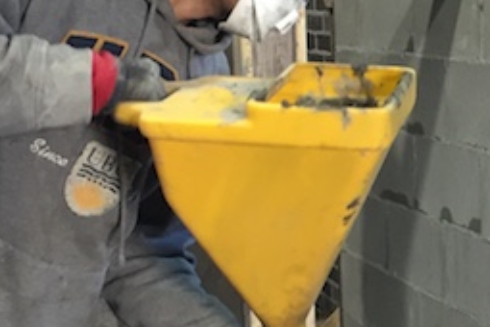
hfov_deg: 21.3
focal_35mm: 91
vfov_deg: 14.9
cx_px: 534
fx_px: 1239
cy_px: 262
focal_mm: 4.15
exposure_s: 1/30
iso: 125
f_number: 2.2
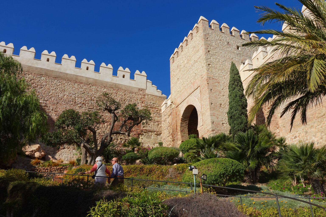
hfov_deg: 58.7
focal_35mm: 32
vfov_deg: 41.1
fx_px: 290
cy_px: 108
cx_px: 163
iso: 125
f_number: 5.6
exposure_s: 1/100
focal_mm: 12.27
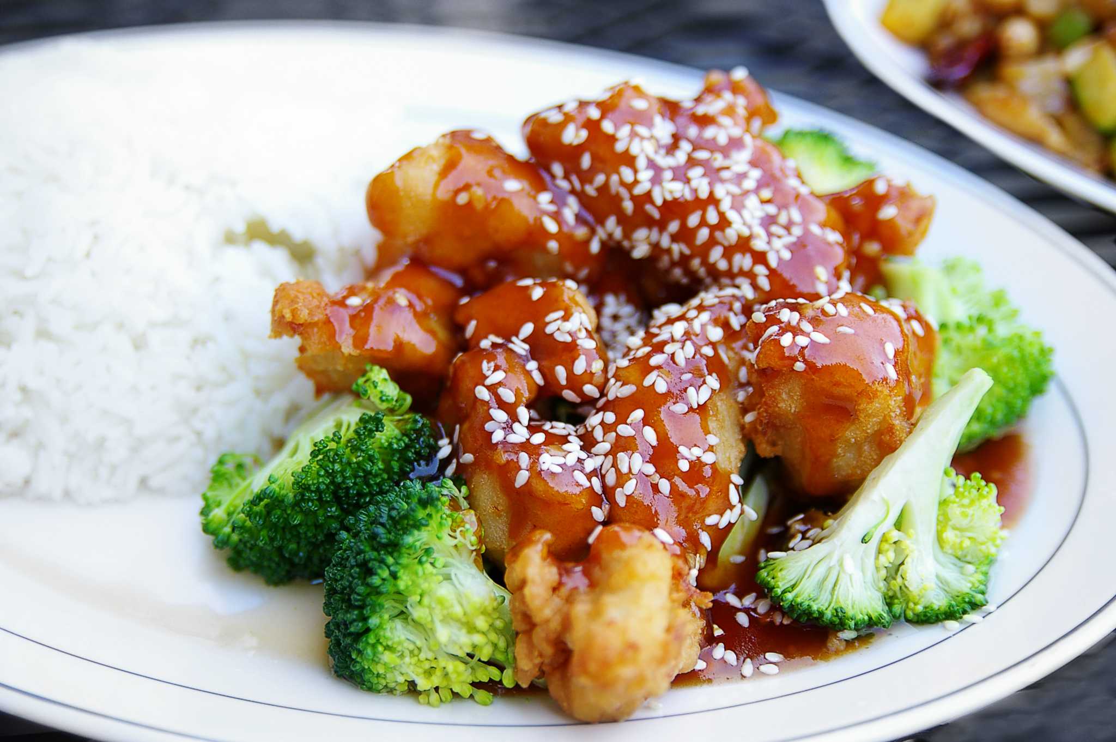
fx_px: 2323
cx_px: 558
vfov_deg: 18.1
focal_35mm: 75
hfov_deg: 27.0
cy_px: 371
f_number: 4
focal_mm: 50
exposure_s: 1/125
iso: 200
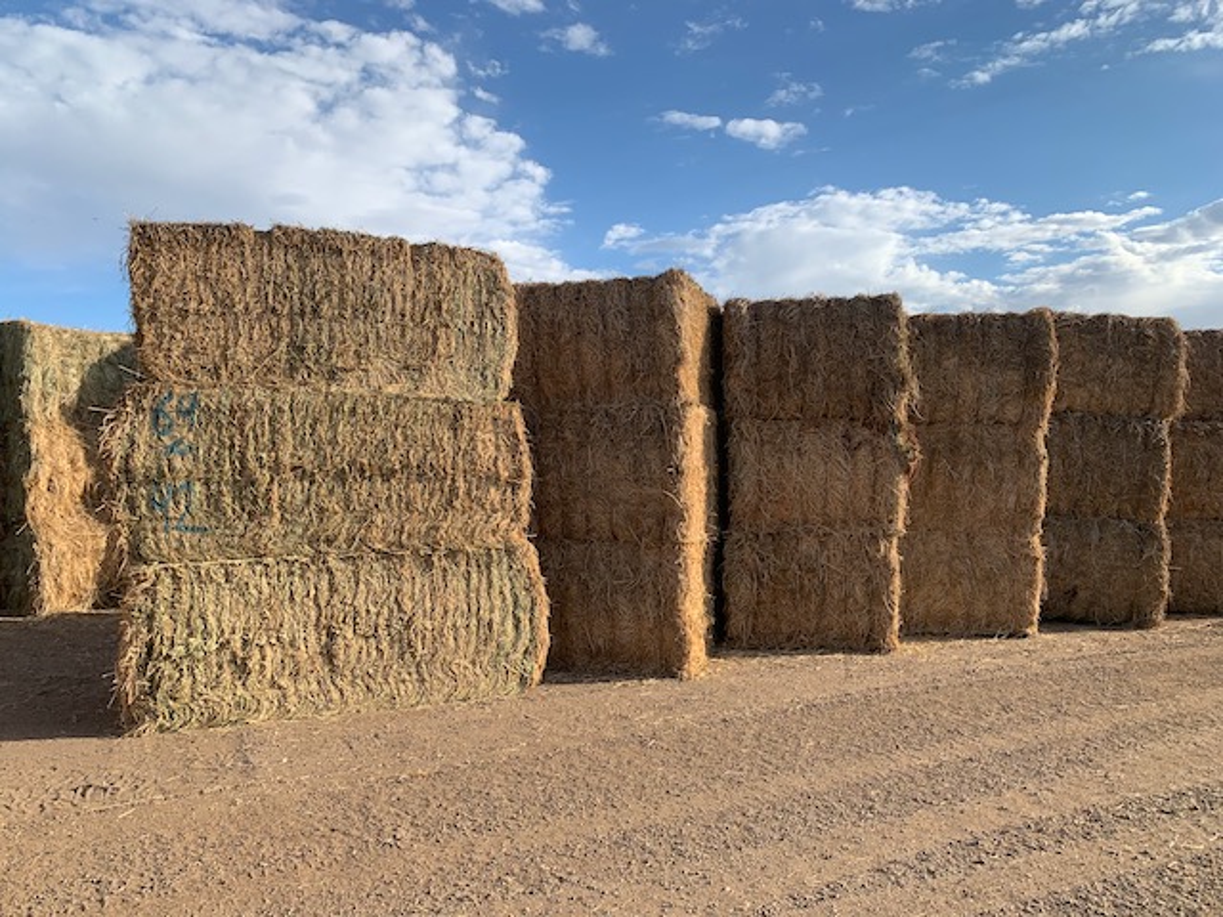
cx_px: 612
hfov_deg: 67.3
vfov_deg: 53.1
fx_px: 919
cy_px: 458
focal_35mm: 26
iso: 25
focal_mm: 4.25
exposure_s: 1/1560
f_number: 1.8
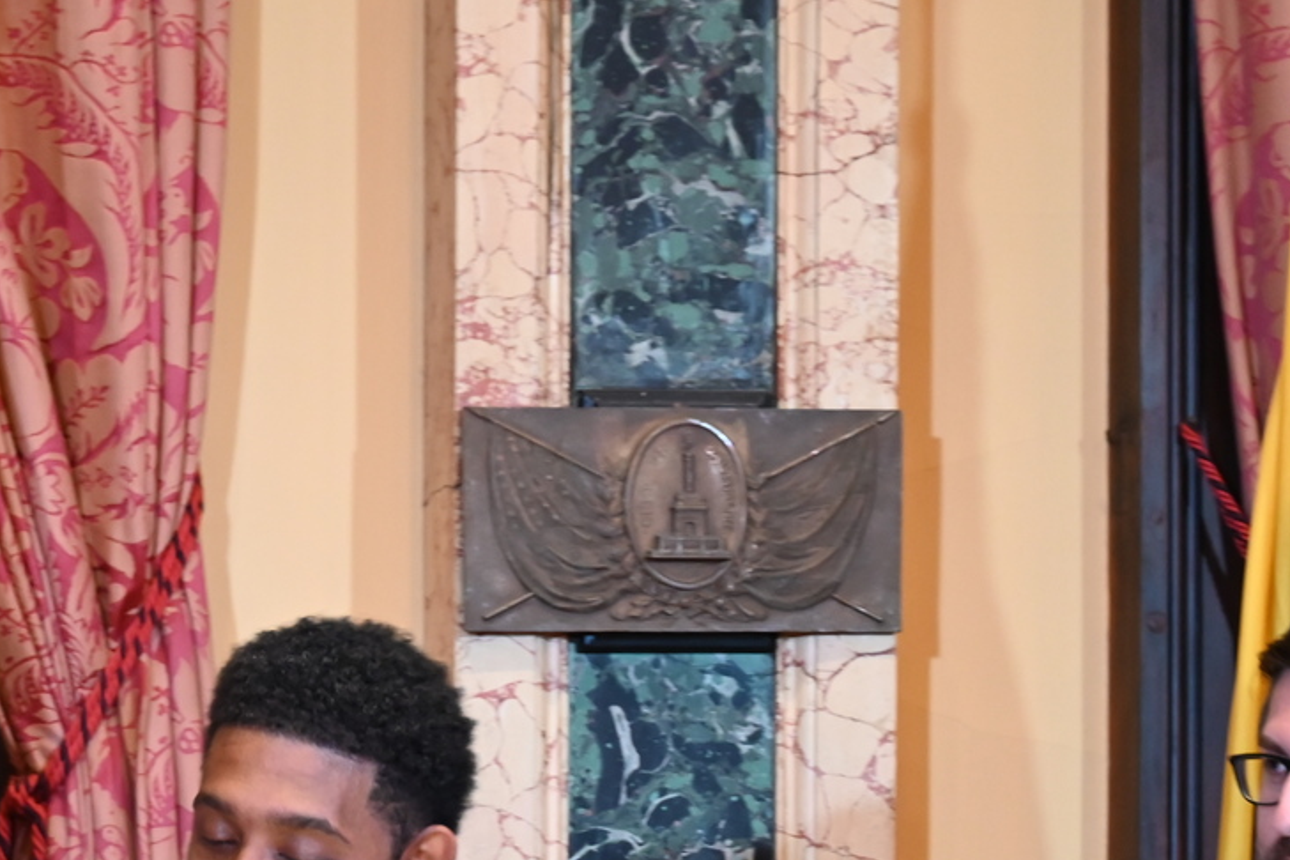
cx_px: -58
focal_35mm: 140
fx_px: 5016
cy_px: 1105
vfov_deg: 9.6
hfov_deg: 14.4
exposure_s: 1/50
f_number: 2.8
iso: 1600
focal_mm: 51
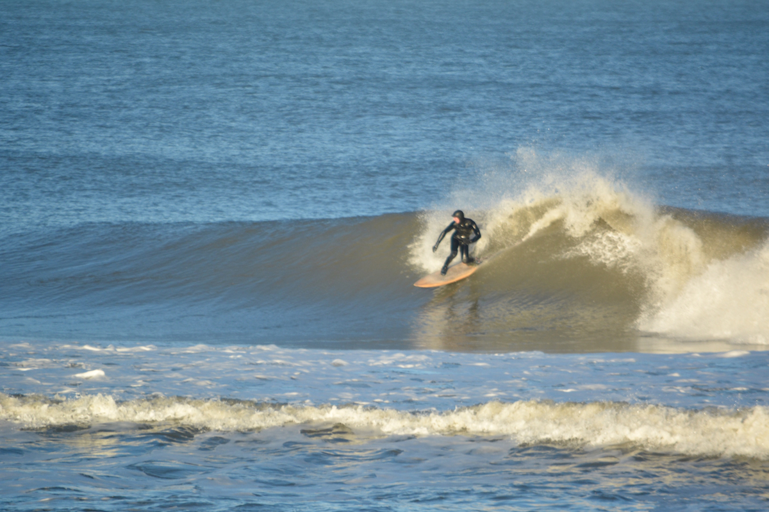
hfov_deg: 4.6
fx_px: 9608
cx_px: 384
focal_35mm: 450
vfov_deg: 3.1
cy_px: 256
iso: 400
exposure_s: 1/500
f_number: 5.6
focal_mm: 300
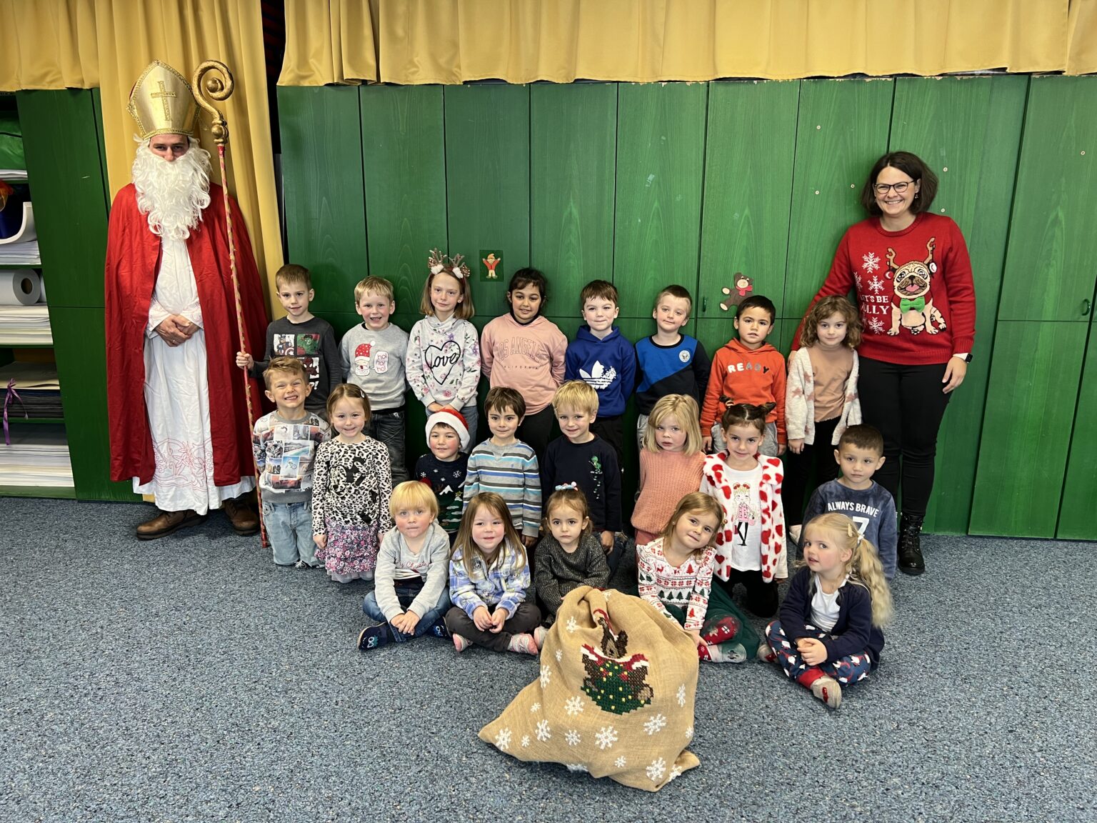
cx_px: 548
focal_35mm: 26
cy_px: 412
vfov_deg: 53.1
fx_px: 824
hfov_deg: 67.3
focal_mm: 5.7
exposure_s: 1/50
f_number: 1.5
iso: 80
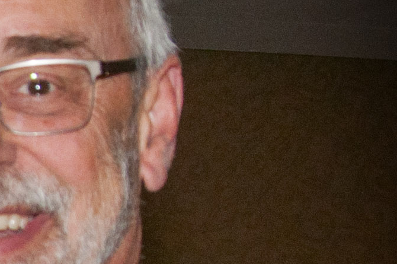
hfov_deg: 5.4
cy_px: 389
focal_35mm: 365
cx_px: -731
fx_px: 4020
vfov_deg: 3.7
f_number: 9
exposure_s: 1/80
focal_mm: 38
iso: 200
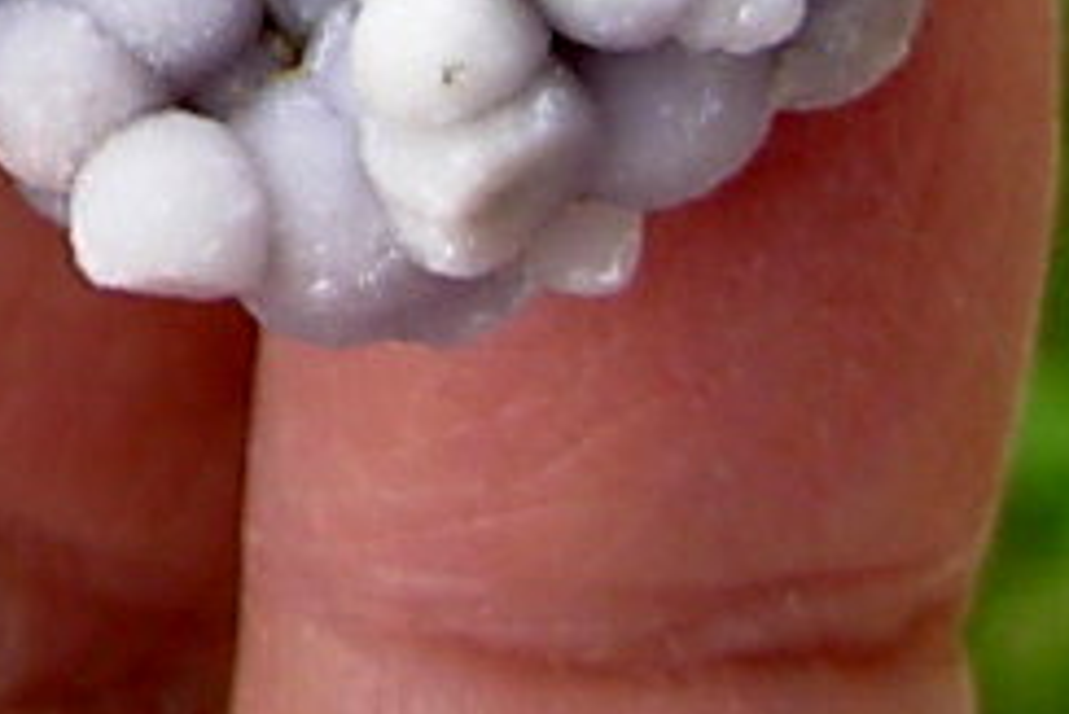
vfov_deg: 7.8
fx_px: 4932
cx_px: -504
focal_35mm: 166
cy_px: -859
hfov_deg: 11.9
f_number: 2.9
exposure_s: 1/242
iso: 50
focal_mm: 6.3
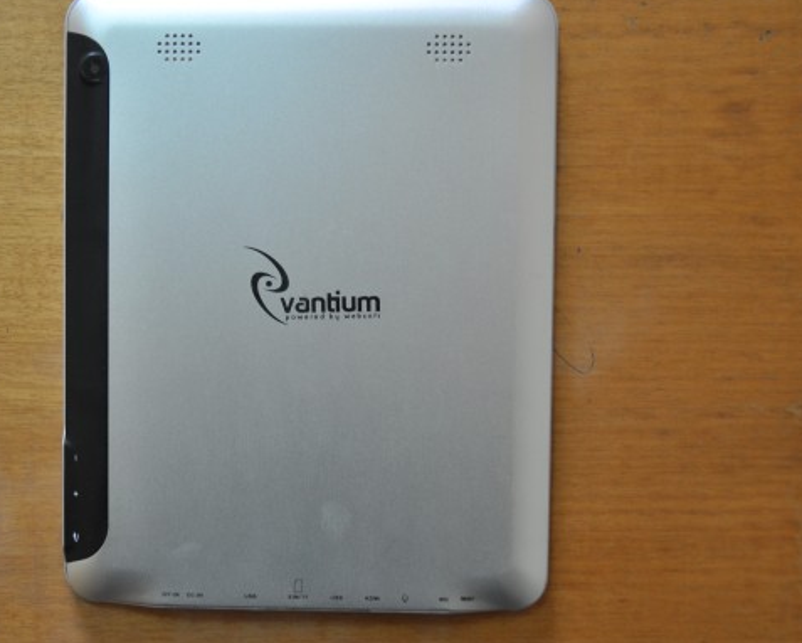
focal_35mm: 49
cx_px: 274
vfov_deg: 30.9
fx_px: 1164
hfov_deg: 37.7
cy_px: 307
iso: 400
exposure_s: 1/20
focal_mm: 26
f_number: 4.5
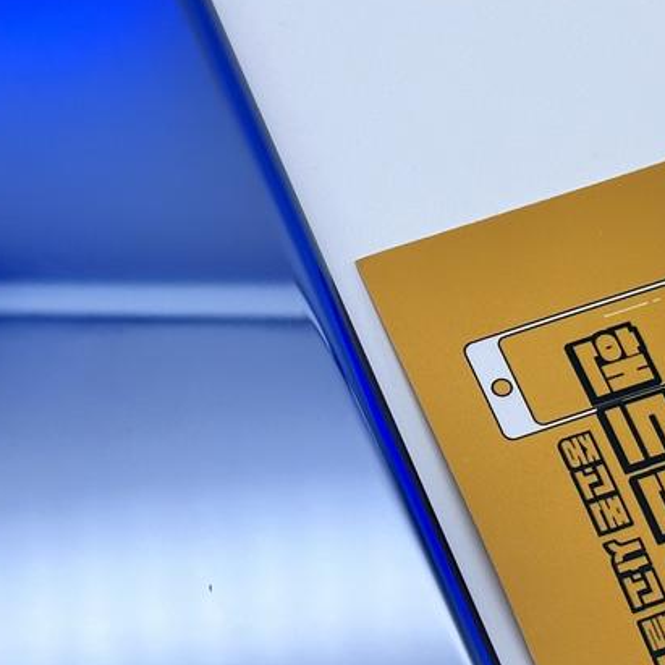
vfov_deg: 13.2
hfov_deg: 13.2
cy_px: 472
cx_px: 265
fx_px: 2869
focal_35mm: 132
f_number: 1.78
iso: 64
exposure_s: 1/1453
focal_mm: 6.86
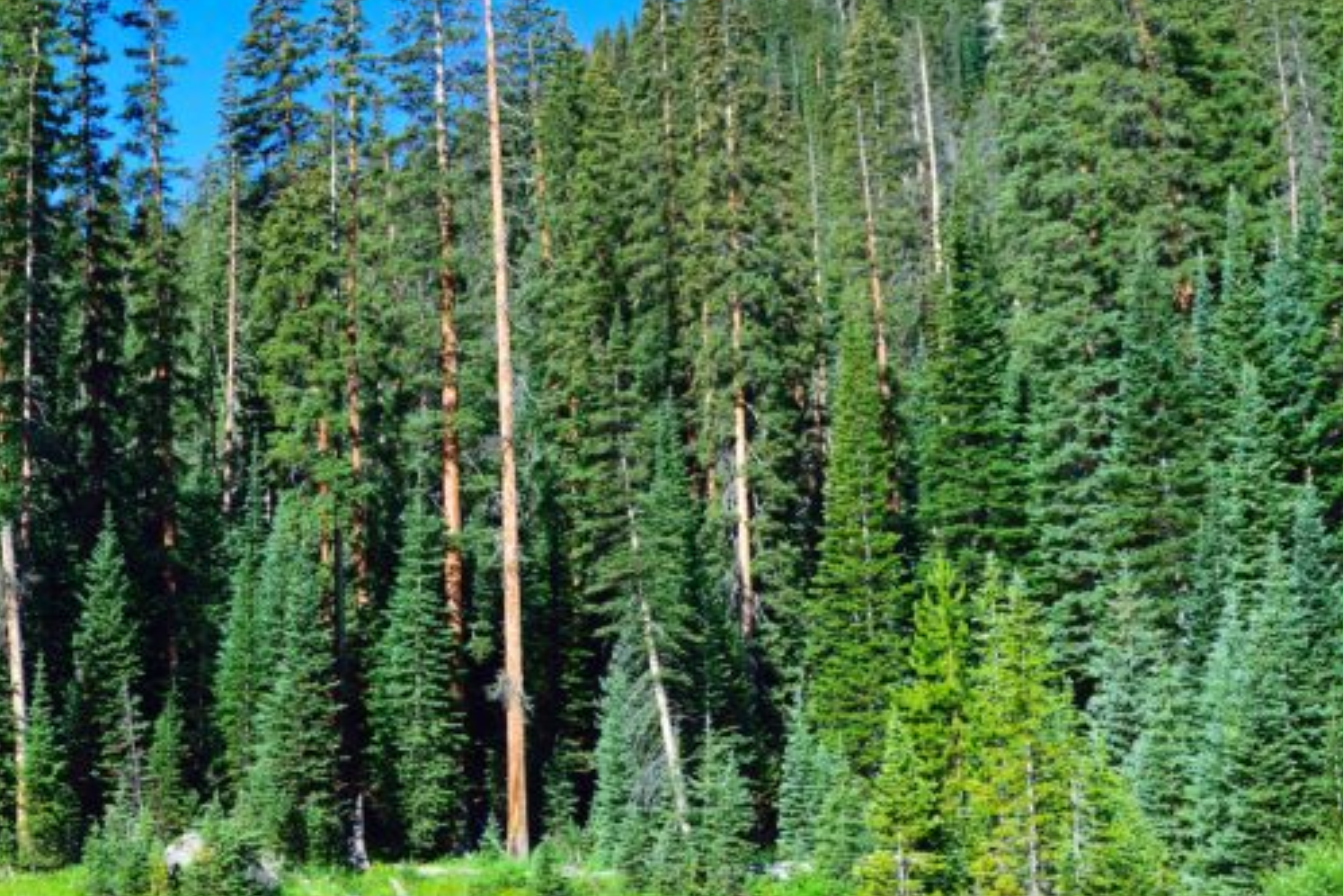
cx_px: 81
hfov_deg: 35.4
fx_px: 1940
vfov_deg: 26.0
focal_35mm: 52
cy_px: 518
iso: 400
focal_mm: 18
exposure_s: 1/250
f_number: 10
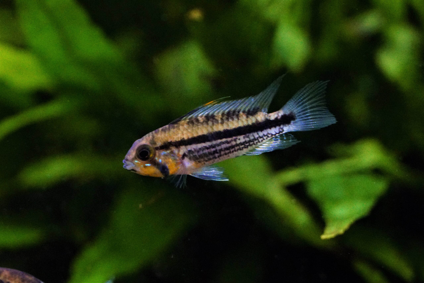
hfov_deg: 10.2
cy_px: 142
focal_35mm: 202
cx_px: 212
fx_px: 2385
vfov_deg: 6.8
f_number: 5.6
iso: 12800
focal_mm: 135
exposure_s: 1/200
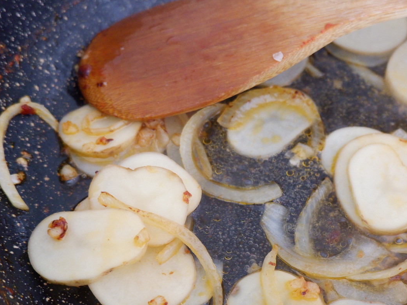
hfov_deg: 36.3
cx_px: 283
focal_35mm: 52
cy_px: 197
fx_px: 611
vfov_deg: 27.9
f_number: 4.2
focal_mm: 21.5
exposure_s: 1/34
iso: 2500
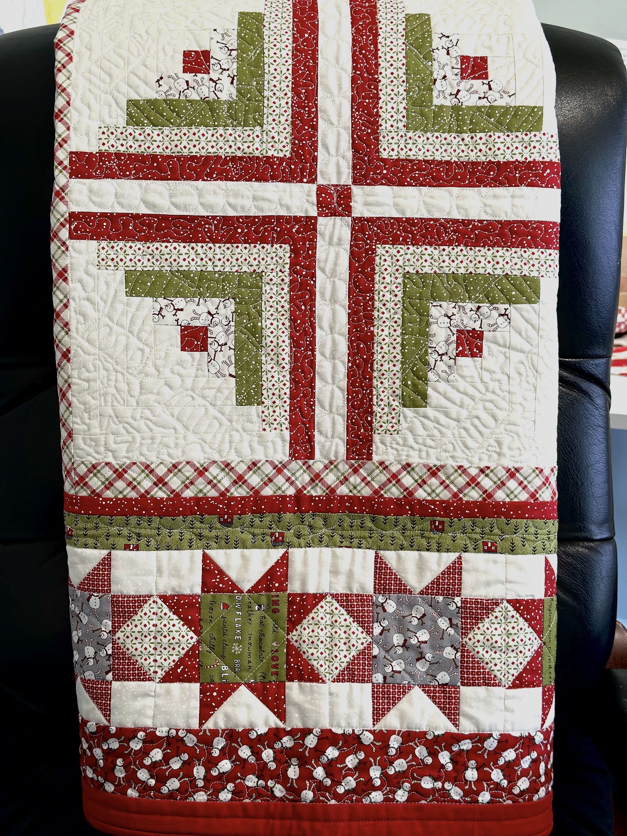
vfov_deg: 39.7
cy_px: 418
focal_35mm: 48
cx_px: 314
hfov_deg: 30.3
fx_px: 1159
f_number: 1.78
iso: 160
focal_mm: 6.86
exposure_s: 1/60
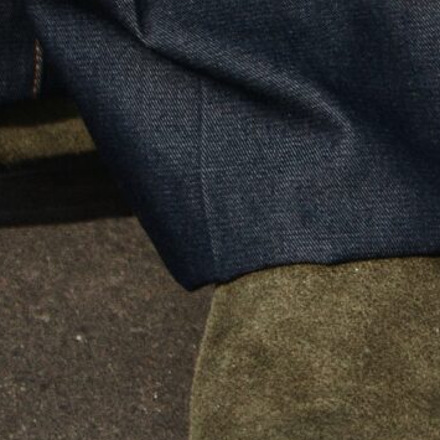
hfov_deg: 1.6
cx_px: 327
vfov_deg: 1.6
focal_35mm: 1100
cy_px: 139
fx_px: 15819
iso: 800
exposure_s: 1/4000
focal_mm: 200
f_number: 6.3
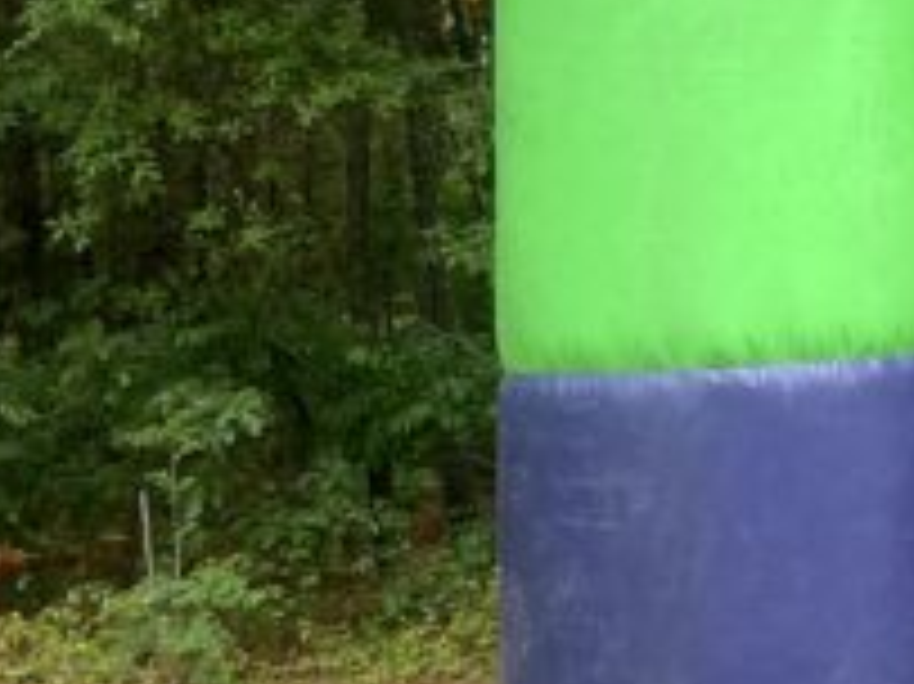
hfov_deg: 11.9
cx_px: 2256
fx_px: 3457
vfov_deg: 11.1
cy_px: -108
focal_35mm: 131
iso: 32
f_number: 1.8
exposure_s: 1/654
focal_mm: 4.25
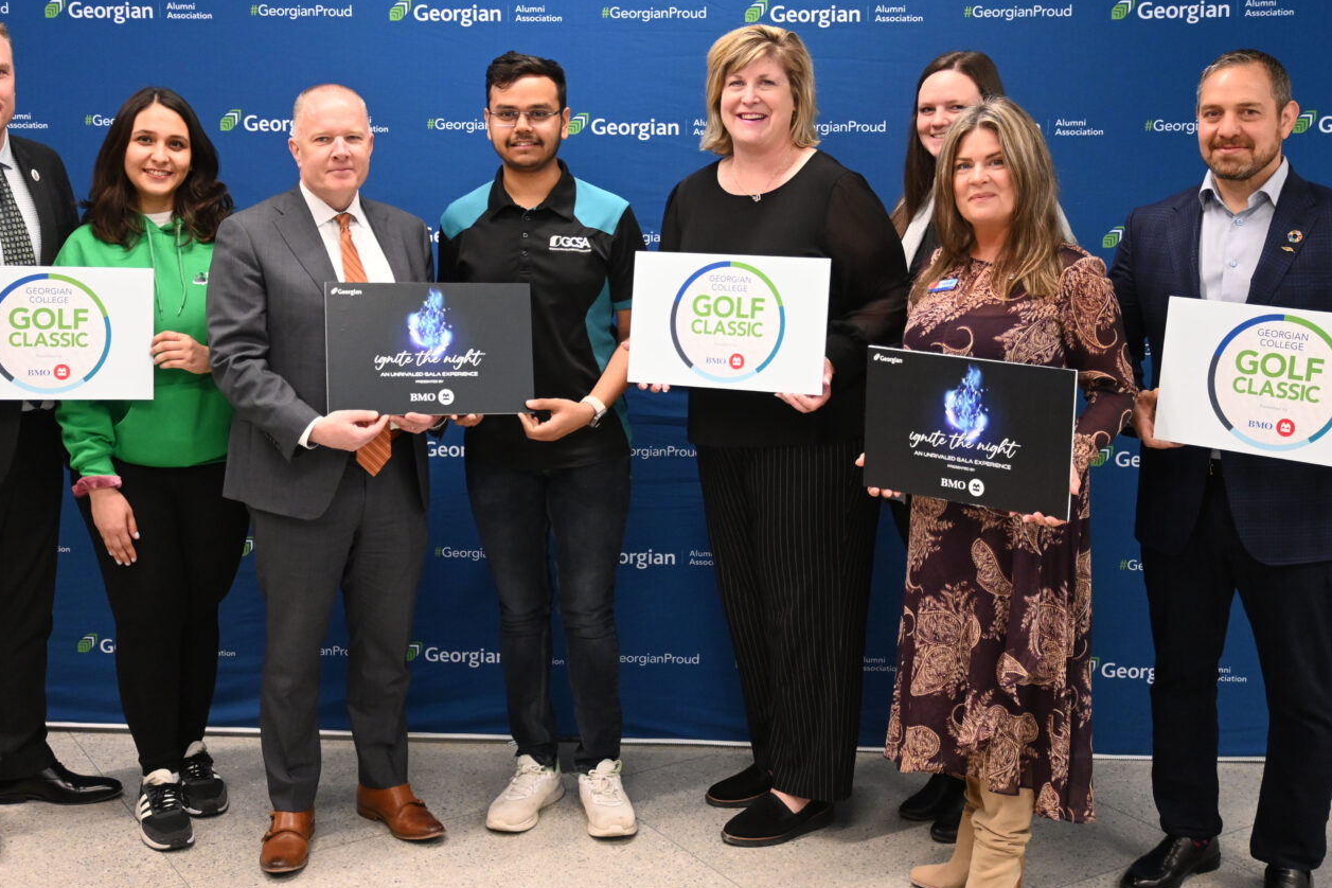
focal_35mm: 45
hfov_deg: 43.7
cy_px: 384
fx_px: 1662
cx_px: 621
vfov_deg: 29.9
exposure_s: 1/125
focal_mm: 24.5
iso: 2000
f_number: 4.2
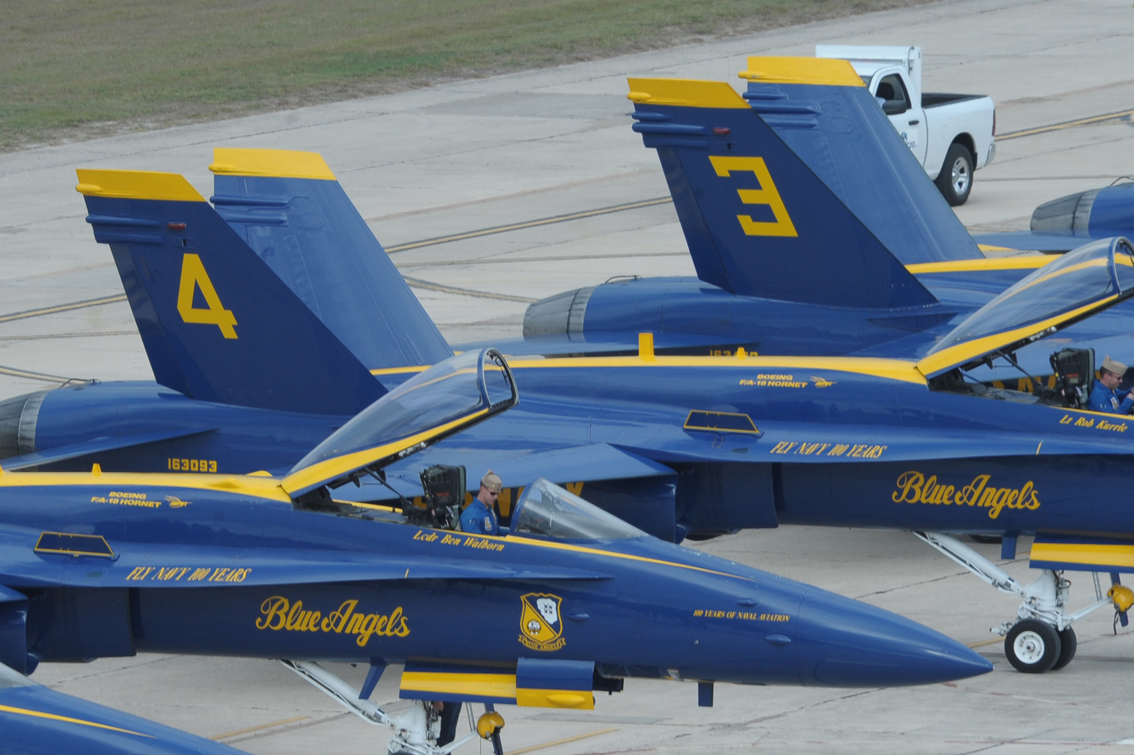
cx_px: 359
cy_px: 503
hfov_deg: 3.0
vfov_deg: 2.0
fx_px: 21941
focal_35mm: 697
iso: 320
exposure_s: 1/200
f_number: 16
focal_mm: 400
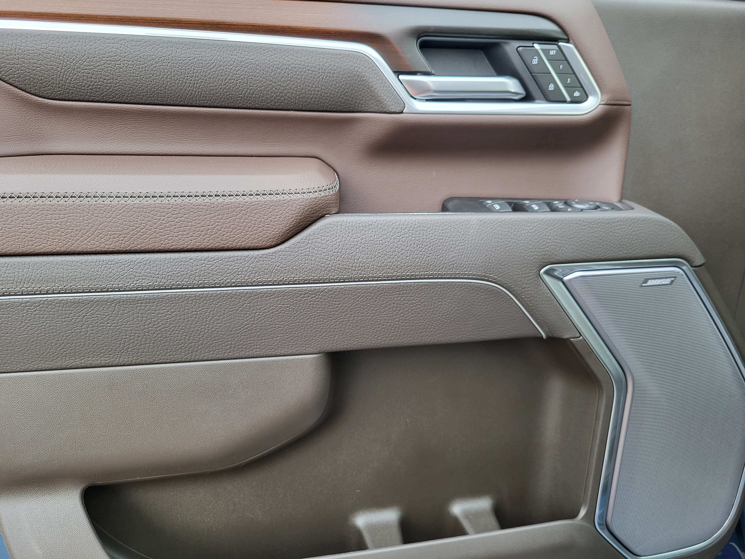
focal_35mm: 26
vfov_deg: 53.1
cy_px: 280
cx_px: 372
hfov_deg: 67.3
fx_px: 560
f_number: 1.8
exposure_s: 1/120
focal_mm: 5.4
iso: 125
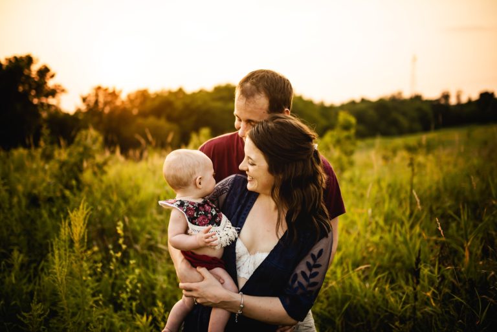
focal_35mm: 35
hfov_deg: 54.4
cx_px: 248
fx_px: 483
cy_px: 166
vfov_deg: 37.9
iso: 125
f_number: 1.4
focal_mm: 35
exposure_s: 1/1250
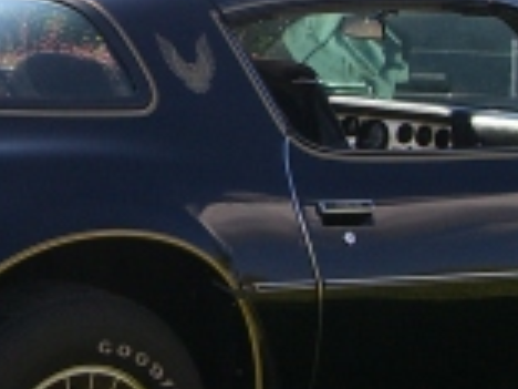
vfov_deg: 9.5
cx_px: 169
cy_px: 80
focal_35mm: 156
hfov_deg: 12.6
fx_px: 2334
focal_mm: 6.2
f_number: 4.3
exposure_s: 1/320
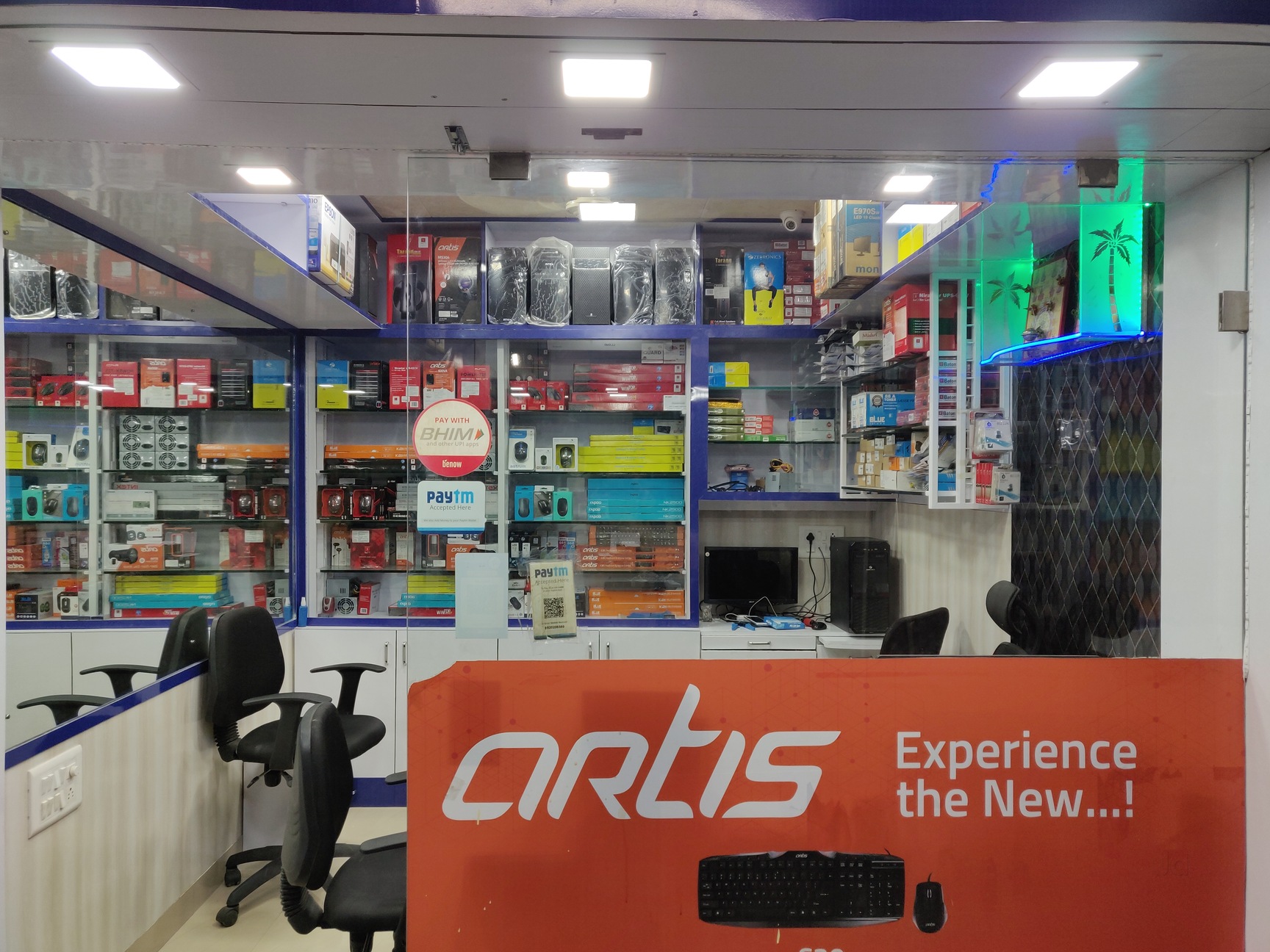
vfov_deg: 54.9
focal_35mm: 25
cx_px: 635
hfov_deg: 69.4
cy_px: 476
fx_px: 917
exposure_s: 1/50
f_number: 1.7
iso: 160
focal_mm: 4.25
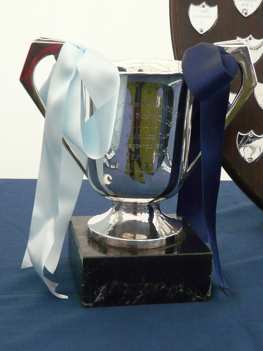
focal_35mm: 73
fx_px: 740
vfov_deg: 26.7
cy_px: 176
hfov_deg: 20.2
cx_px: 132
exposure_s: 1/40
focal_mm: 7.5
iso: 400
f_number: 3.2
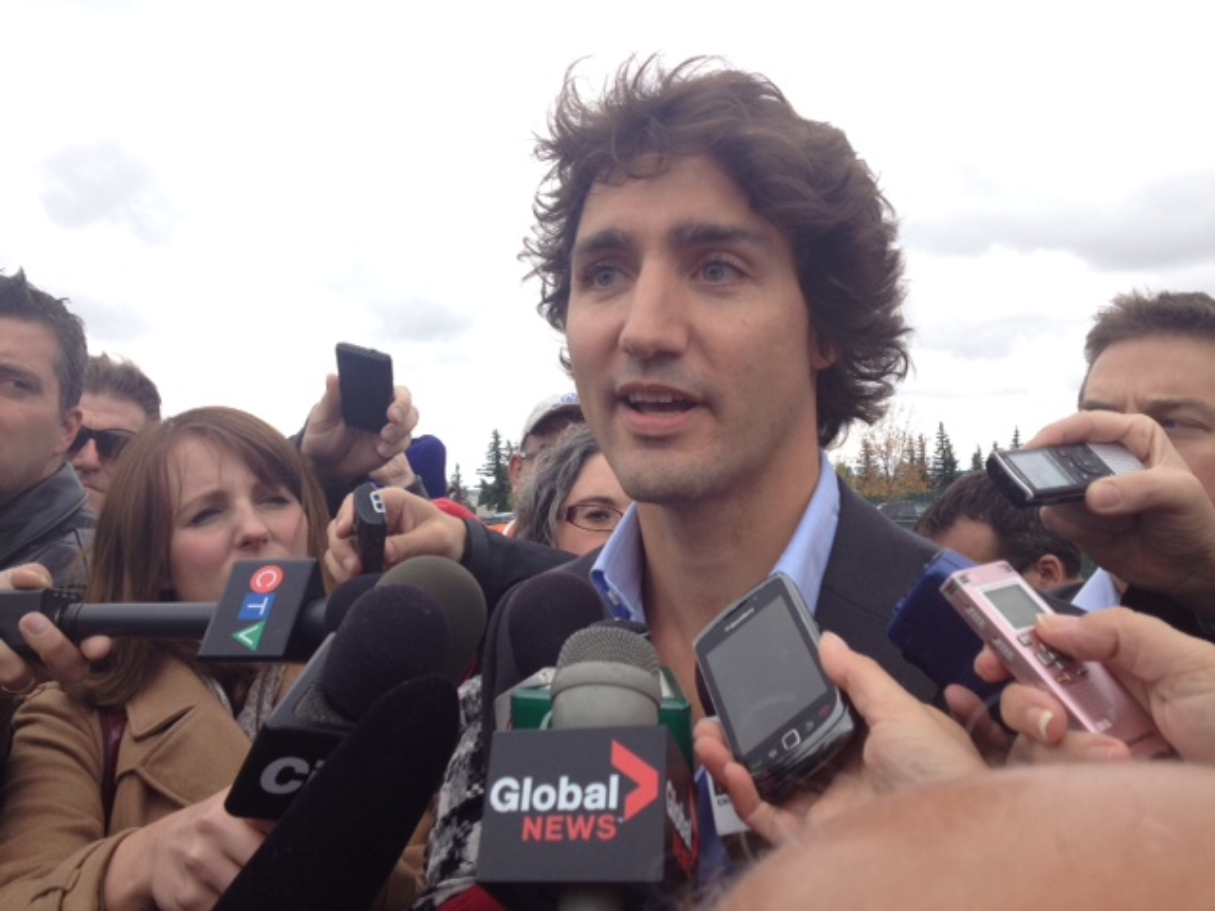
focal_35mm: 35
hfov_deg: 52.6
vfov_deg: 40.7
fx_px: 1228
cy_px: 456
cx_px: 608
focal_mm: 4.28
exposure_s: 1/488
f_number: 2.4
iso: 64
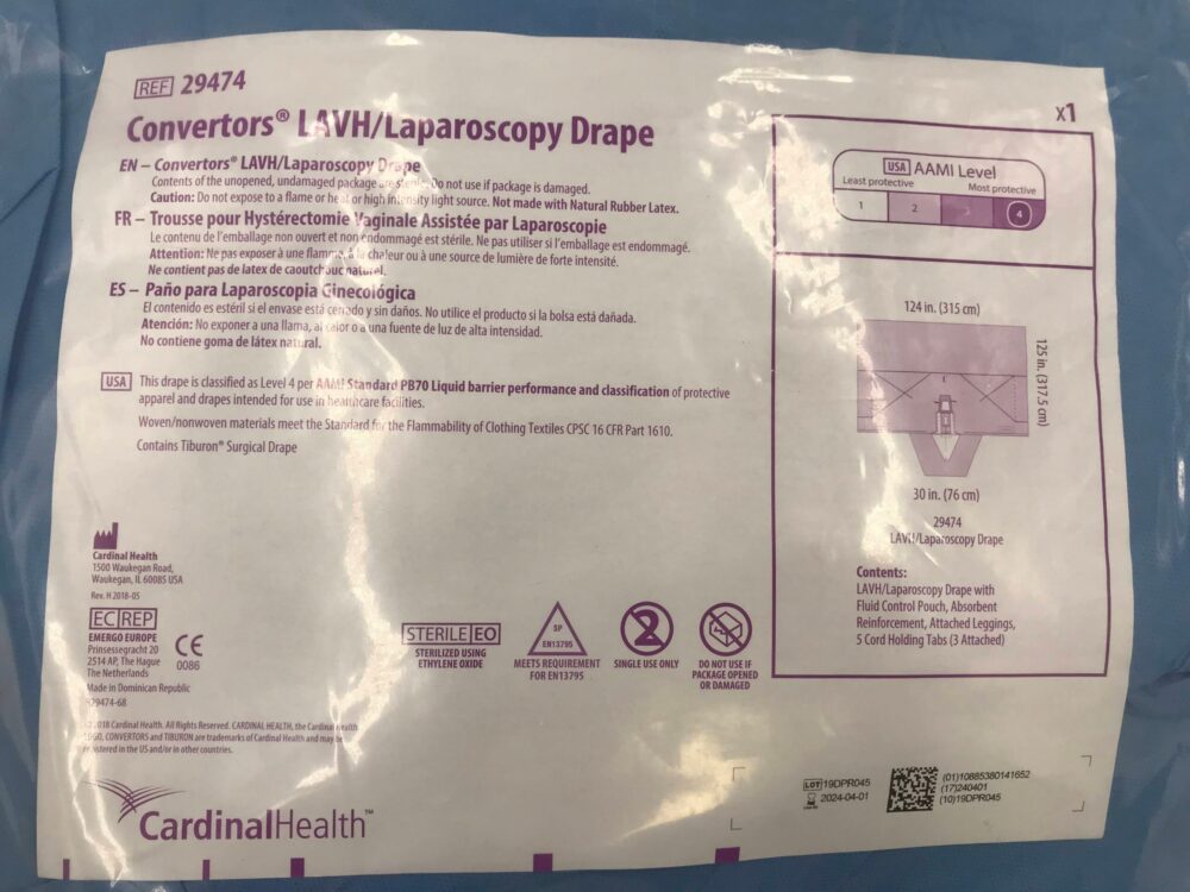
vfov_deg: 49.7
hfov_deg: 63.4
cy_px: 446
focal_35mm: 28
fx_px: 963
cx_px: 595
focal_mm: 3.99
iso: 25
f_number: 1.8
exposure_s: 1/120
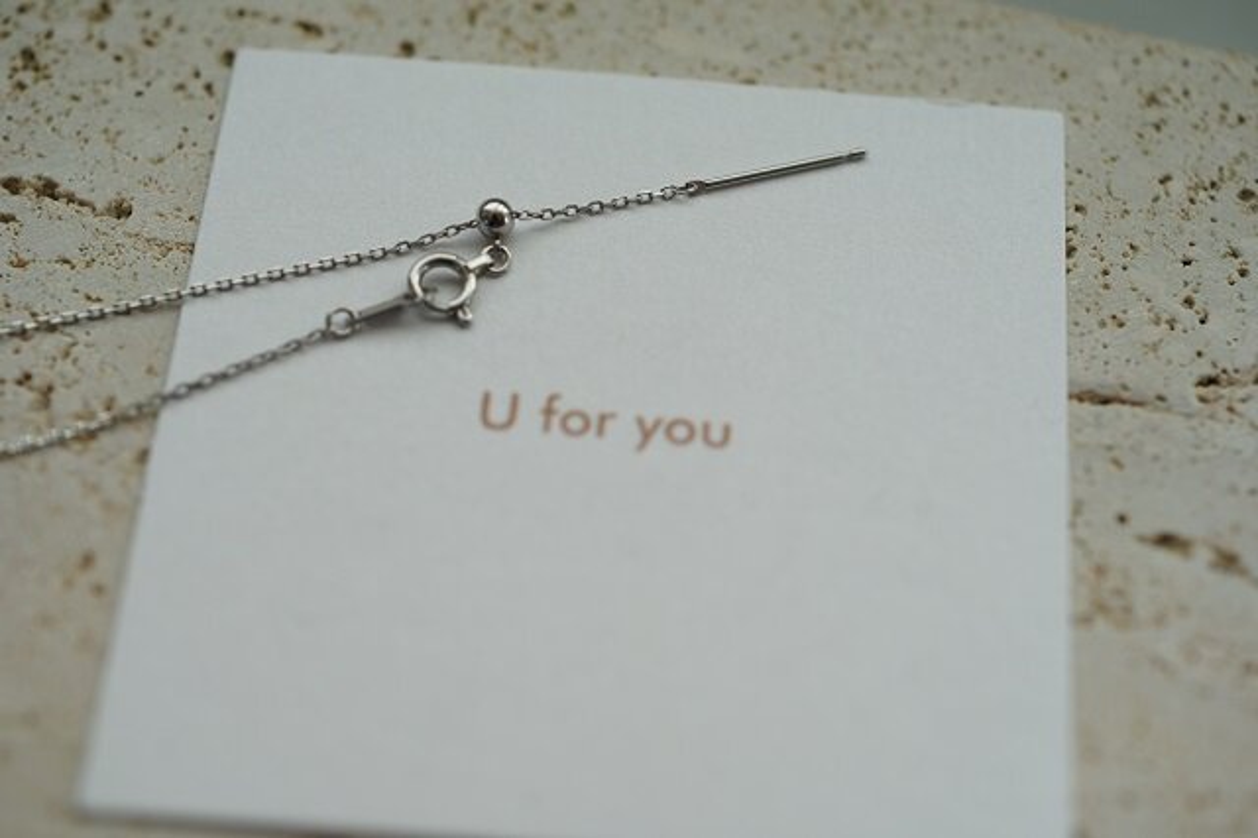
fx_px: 1746
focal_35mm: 50
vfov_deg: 27.0
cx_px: 629
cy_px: 419
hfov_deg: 39.6
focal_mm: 50
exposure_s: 1/160
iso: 200
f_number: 4
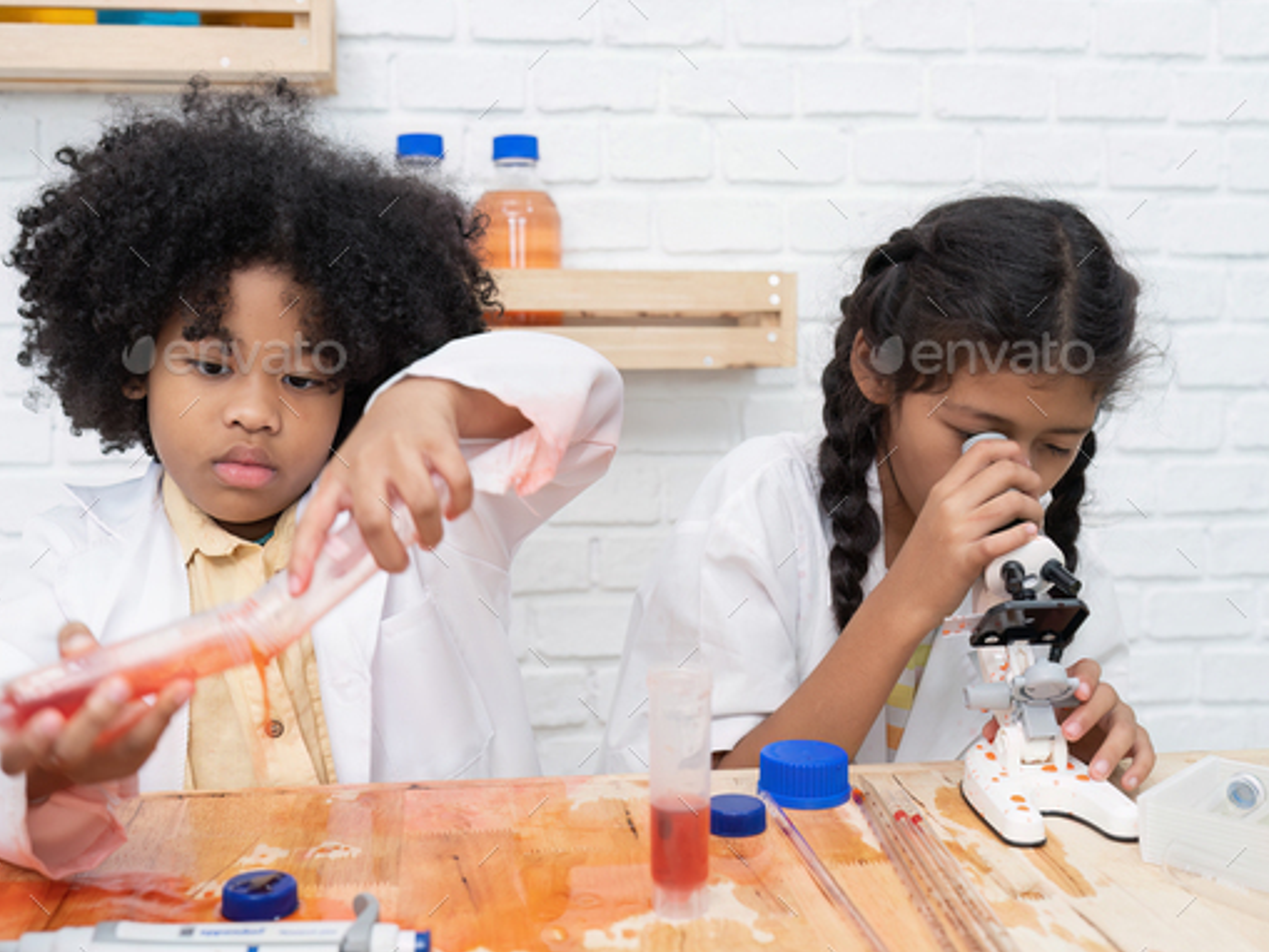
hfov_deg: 47.8
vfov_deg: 36.8
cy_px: 472
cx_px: 601
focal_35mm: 39
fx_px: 1430
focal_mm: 35
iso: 320
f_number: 4
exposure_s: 1/30
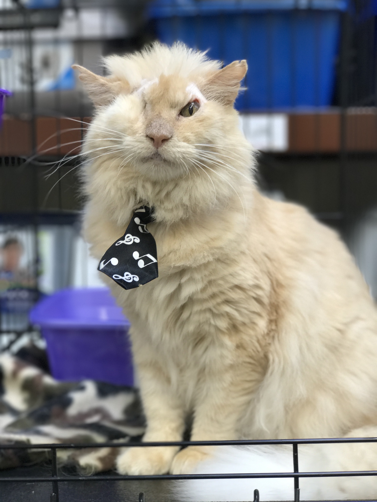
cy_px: 251
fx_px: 828
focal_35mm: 57
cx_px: 188
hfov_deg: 25.7
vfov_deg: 33.8
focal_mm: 6.6
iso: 80
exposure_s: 1/60
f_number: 2.8
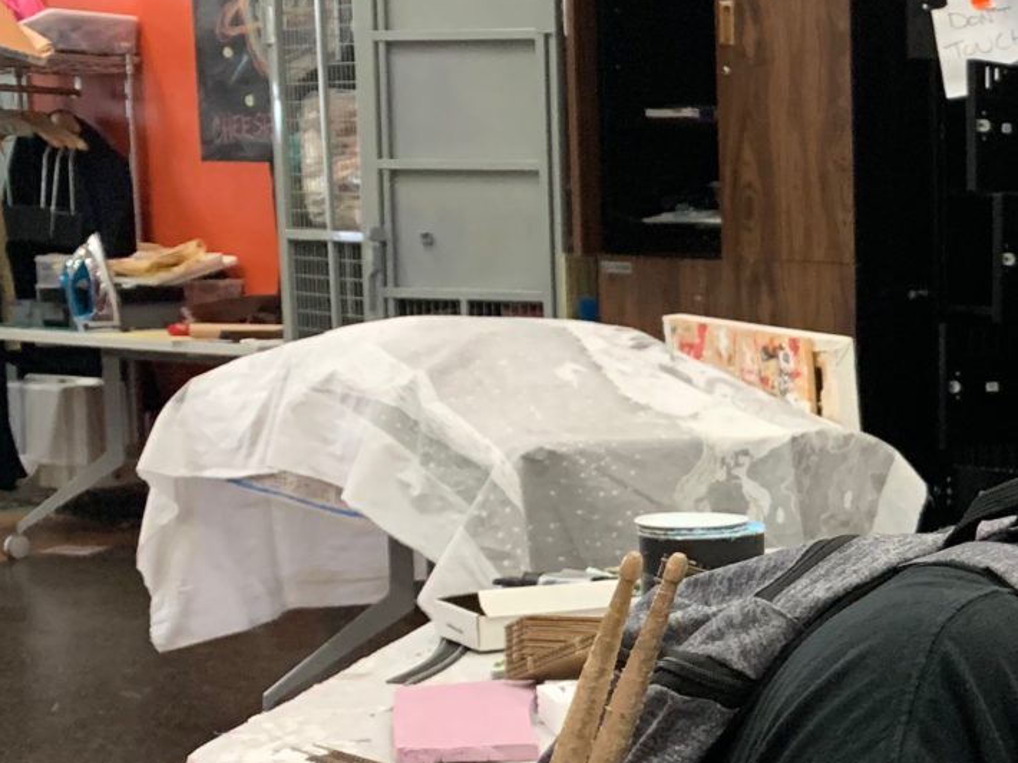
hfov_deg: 23.3
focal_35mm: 75
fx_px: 2205
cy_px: 589
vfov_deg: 19.5
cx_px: 1283
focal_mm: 4.25
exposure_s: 1/55
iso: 400
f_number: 1.8
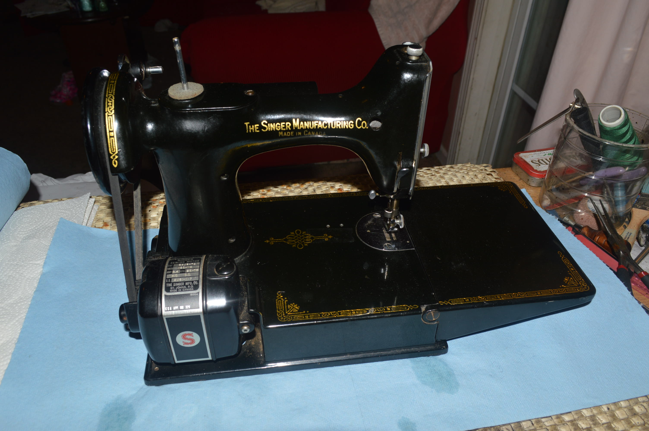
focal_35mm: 27
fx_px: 486
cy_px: 216
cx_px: 324
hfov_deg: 67.4
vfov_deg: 47.8
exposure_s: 1/60
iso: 100
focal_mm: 18
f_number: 8
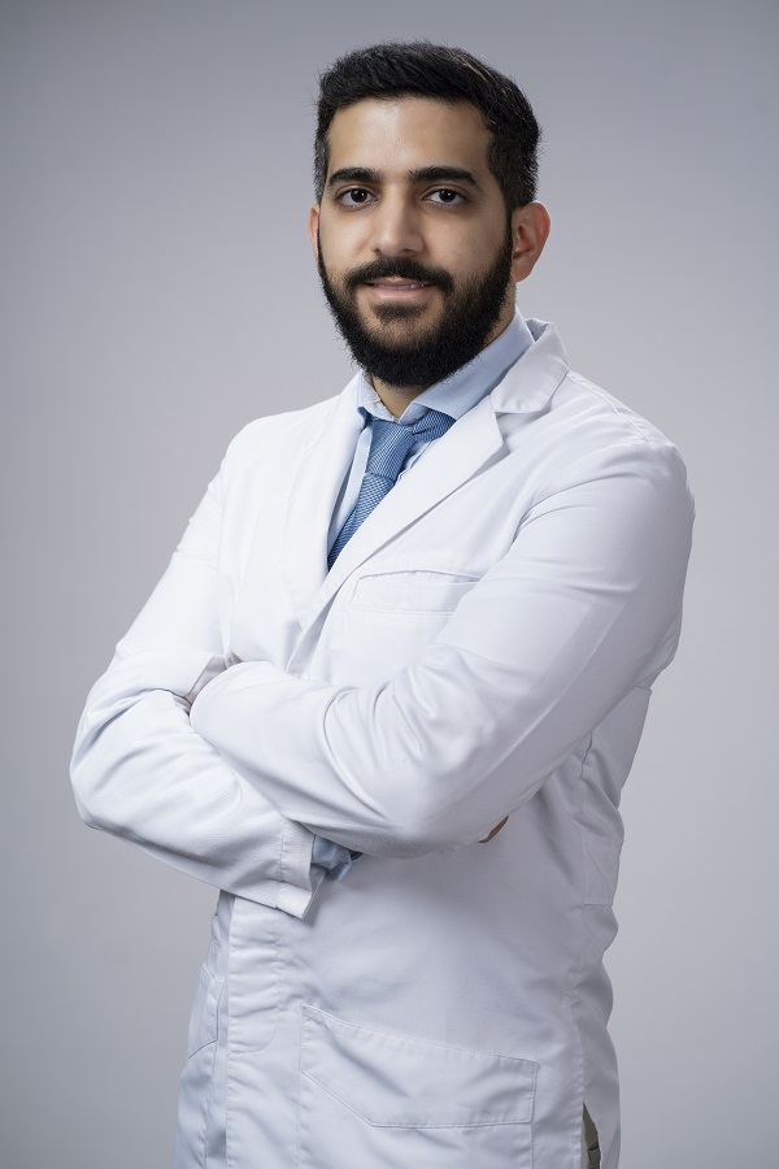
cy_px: 584
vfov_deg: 23.9
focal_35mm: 85
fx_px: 2759
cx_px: 390
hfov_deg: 16.1
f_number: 5.6
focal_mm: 85
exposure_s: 1/160
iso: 200
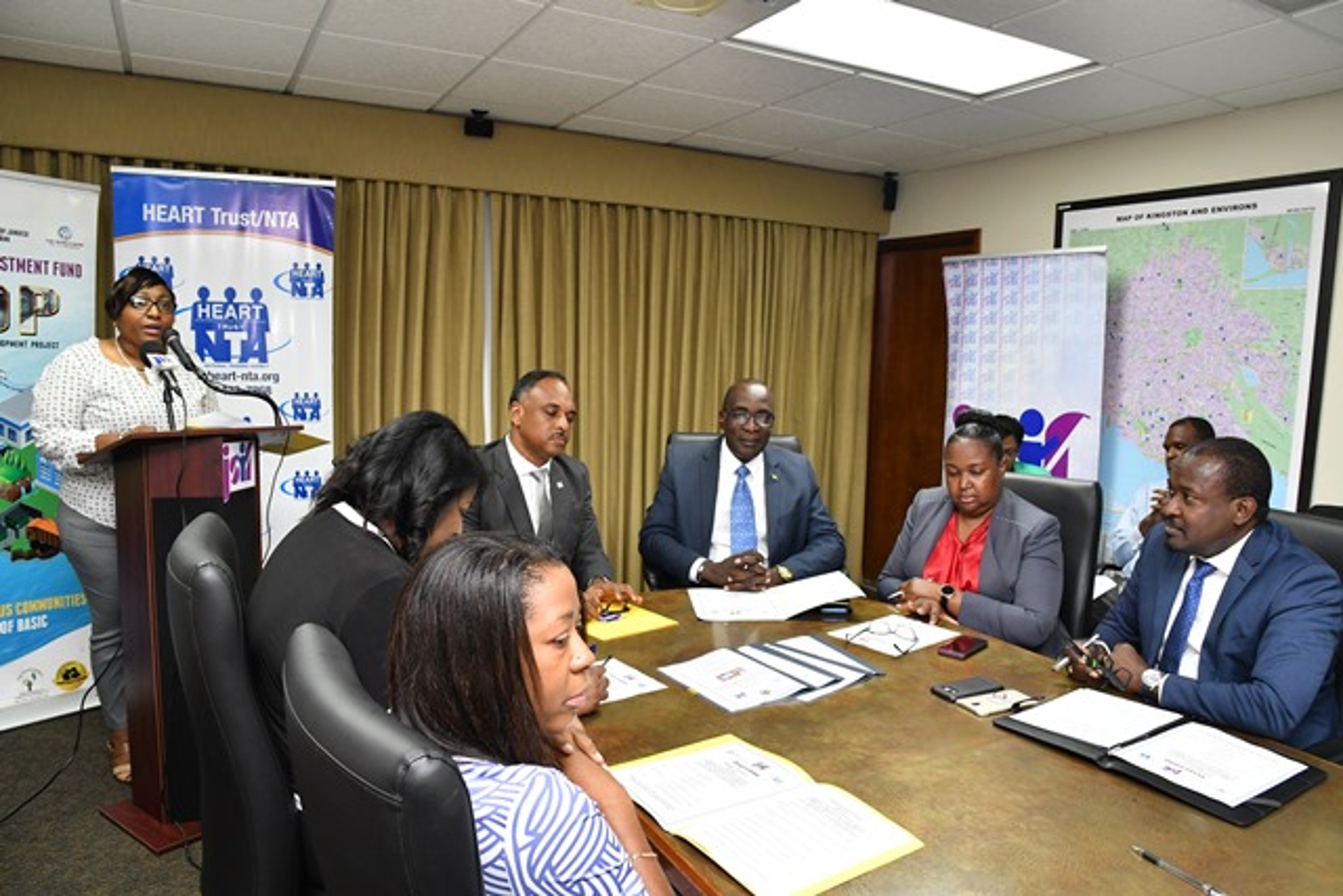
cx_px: 672
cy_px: 448
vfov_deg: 53.2
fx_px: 895
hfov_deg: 73.7
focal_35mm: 24
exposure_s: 1/100
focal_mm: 16
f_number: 5
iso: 1600
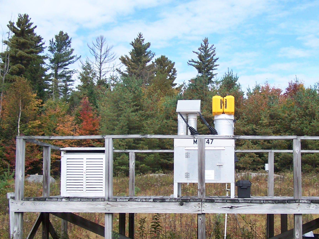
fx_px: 488
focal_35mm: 53
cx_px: 208
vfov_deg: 27.5
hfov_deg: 35.9
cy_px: 140
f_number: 2.8
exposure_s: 1/500
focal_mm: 6.3
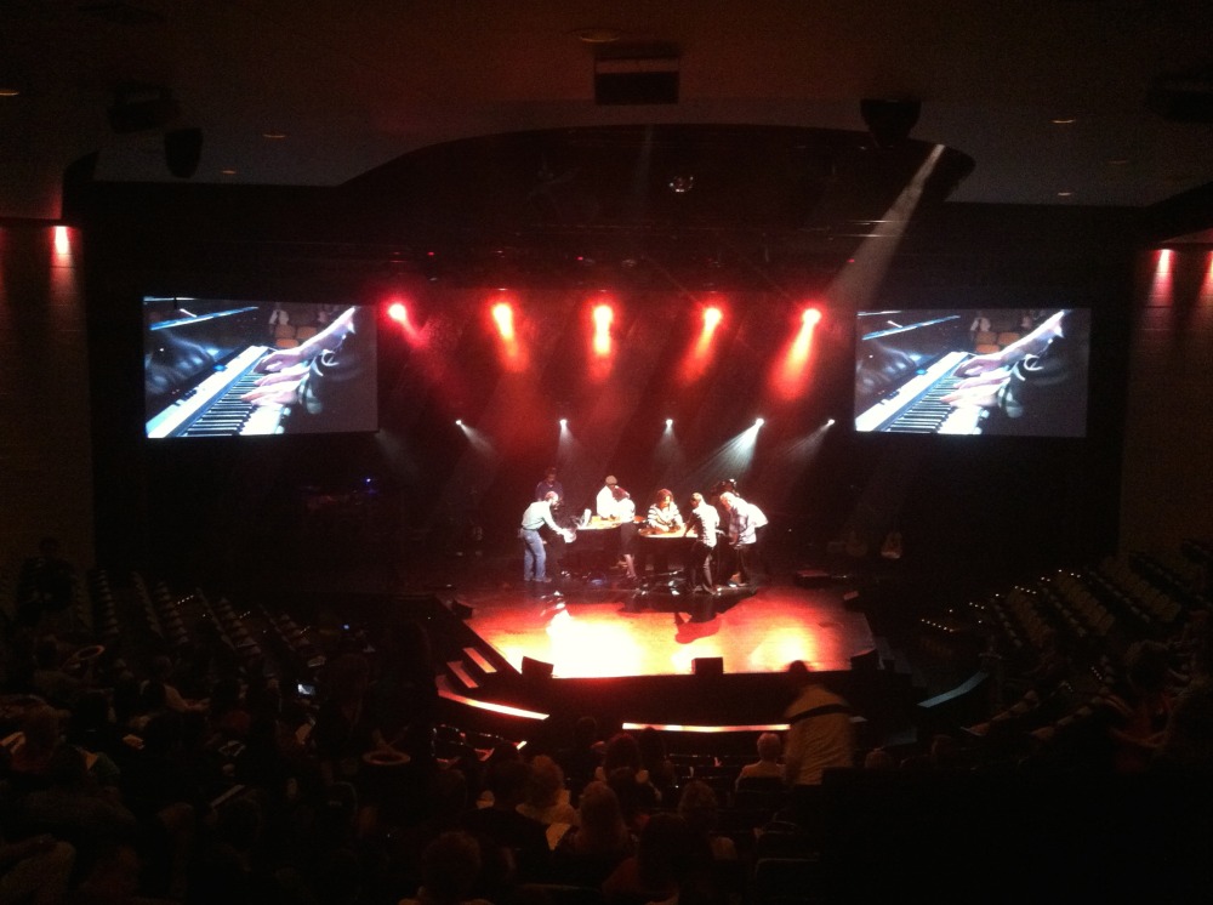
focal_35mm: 35
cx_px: 606
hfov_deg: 52.7
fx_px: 1224
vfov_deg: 40.6
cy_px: 452
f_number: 2.8
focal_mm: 3.85
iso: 500
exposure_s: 1/15
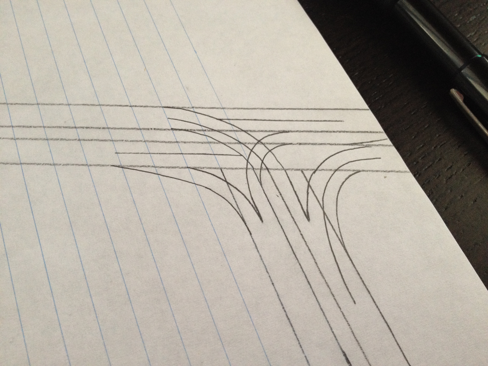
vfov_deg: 40.7
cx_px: 244
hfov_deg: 52.6
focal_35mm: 35
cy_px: 183
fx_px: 493
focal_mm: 4.28
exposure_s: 1/20
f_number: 2.4
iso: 200
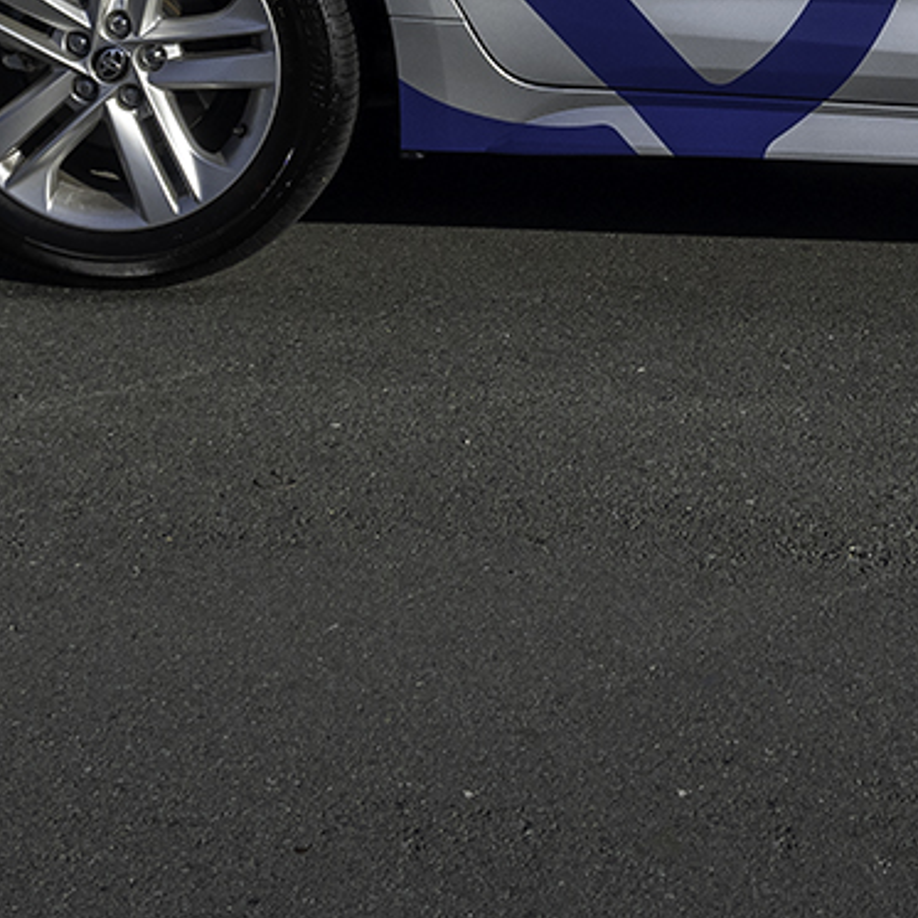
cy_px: -177
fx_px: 3614
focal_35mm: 120
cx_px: 1014
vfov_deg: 14.1
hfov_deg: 14.2
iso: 400
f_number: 5.6
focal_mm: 24.5
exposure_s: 1/3200
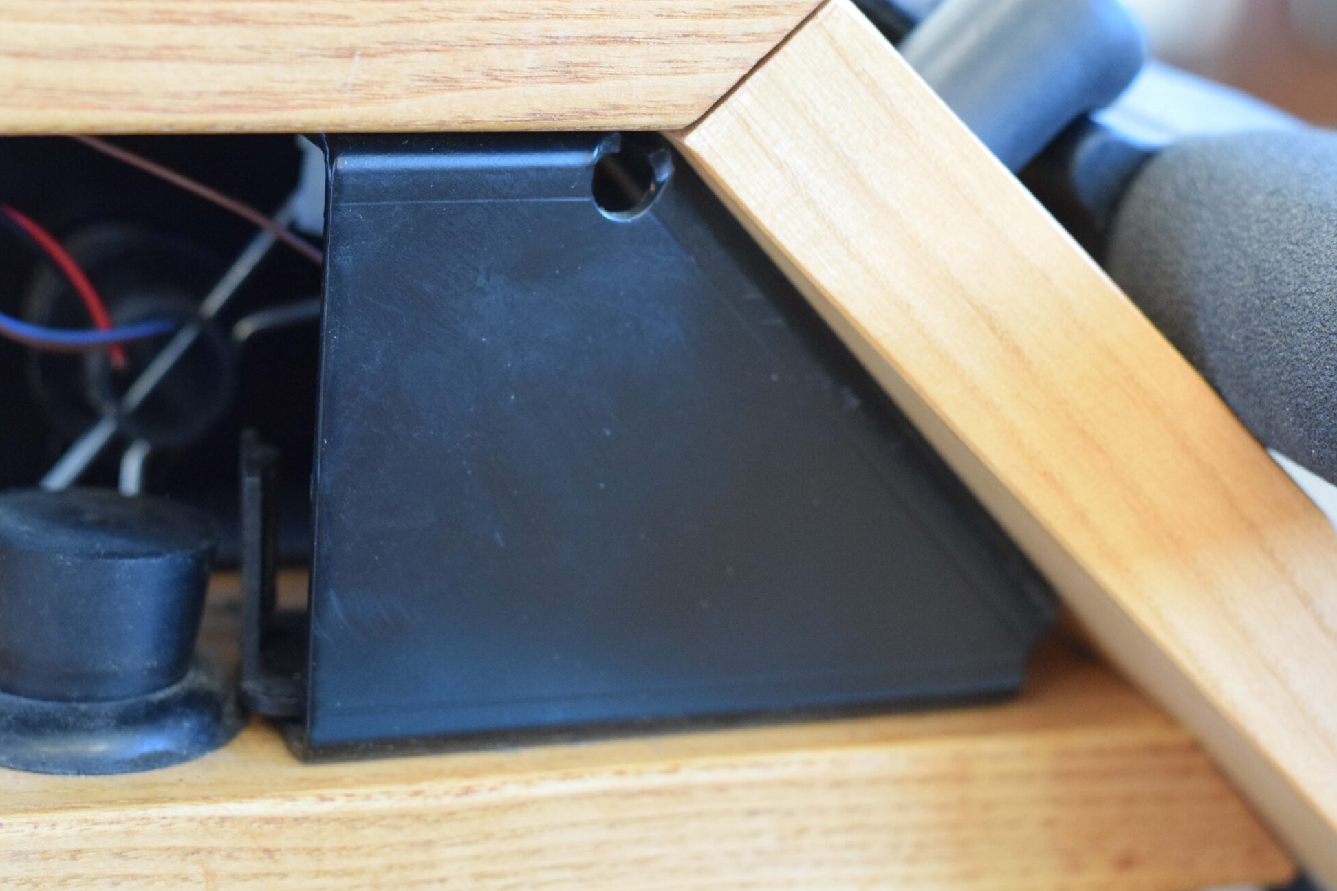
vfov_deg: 17.3
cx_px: 675
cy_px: 448
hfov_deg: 25.7
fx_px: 2934
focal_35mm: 79
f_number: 3.5
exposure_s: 1/125
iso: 3200
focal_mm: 50
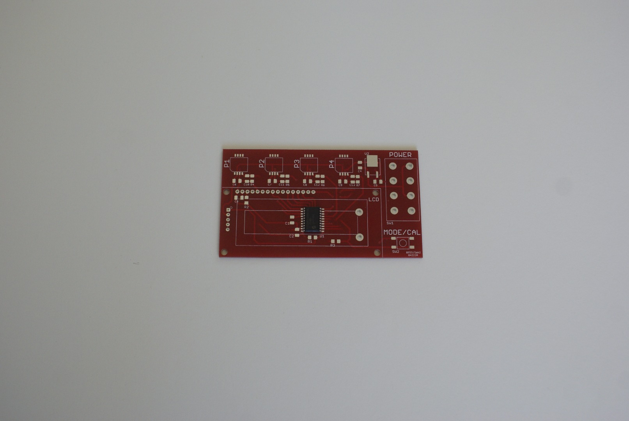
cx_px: 314
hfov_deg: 49.5
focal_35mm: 39
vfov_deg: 34.3
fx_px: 682
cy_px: 210
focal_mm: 26
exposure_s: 1/50
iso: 320
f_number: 4.5
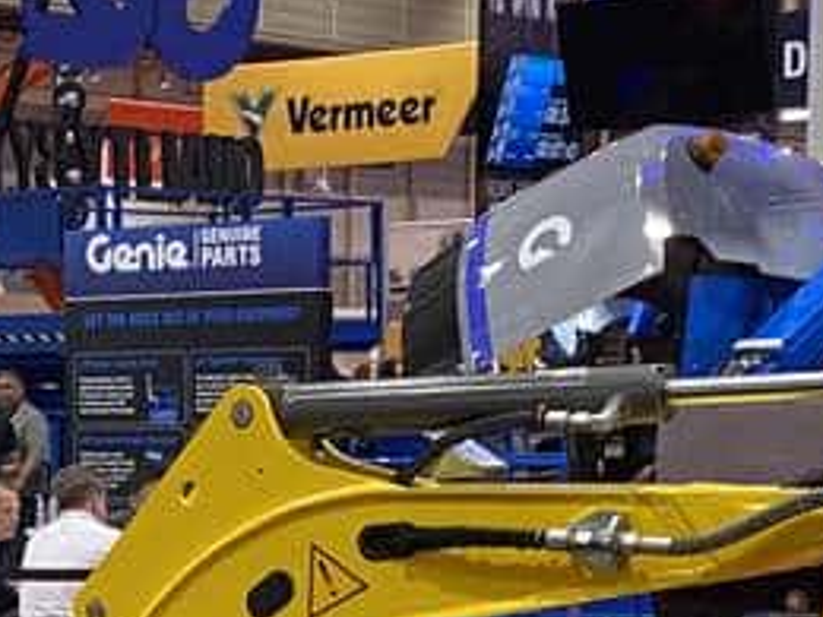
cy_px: 801
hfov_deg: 16.1
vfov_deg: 12.0
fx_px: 2853
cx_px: 35
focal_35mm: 120
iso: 160
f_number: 1.8
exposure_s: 1/60
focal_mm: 4.25
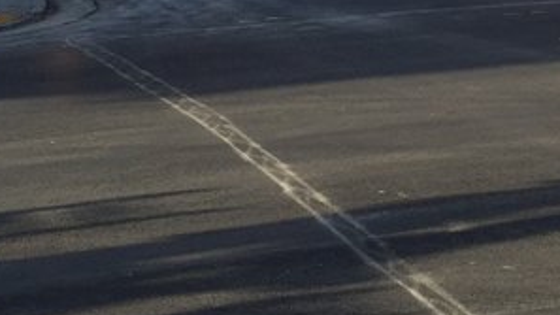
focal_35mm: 102
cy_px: -83
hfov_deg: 20.3
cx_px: 549
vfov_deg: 11.6
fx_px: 1514
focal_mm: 4.15
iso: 32
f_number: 2.2
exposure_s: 1/898
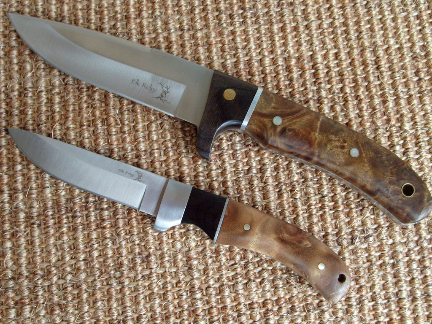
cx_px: 211
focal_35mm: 41
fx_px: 512
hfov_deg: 45.8
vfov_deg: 35.1
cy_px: 144
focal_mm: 5.8
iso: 200
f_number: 2.8
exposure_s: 1/10
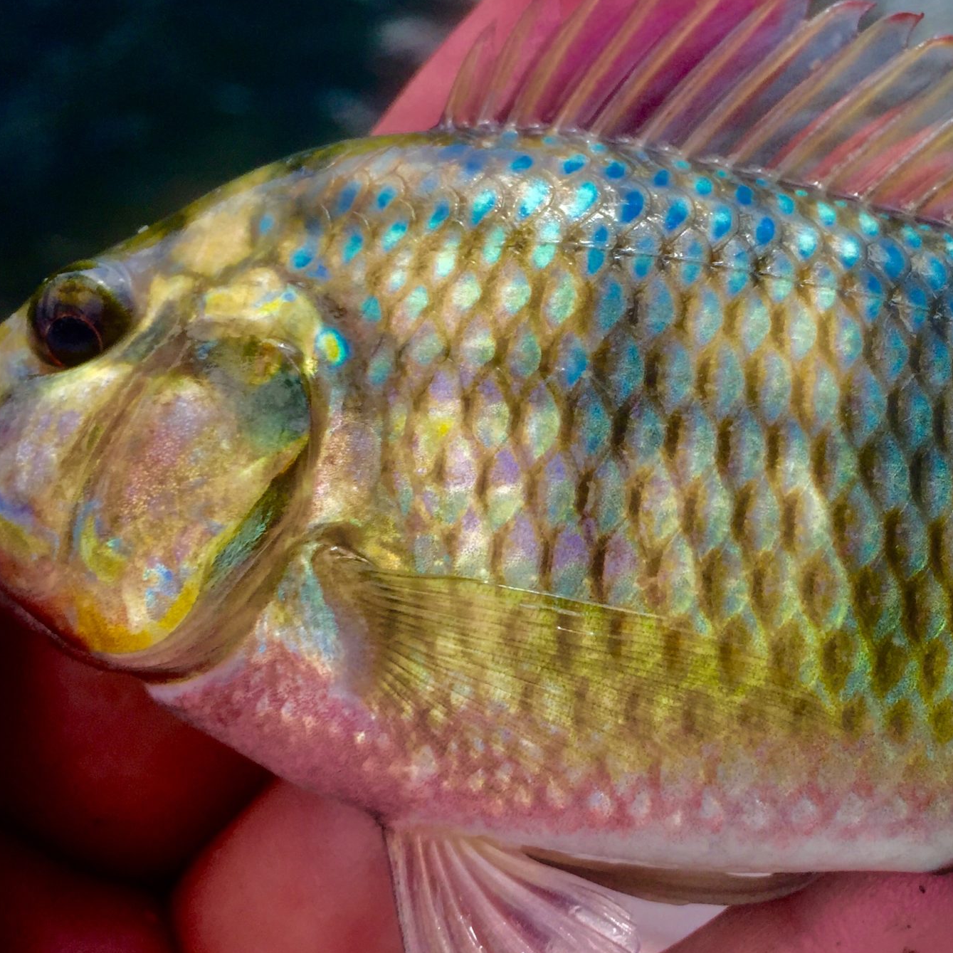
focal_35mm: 49
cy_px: 482
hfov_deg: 33.9
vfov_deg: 34.7
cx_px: 722
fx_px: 1526
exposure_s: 1/590
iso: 32
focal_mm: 4.15
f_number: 2.2
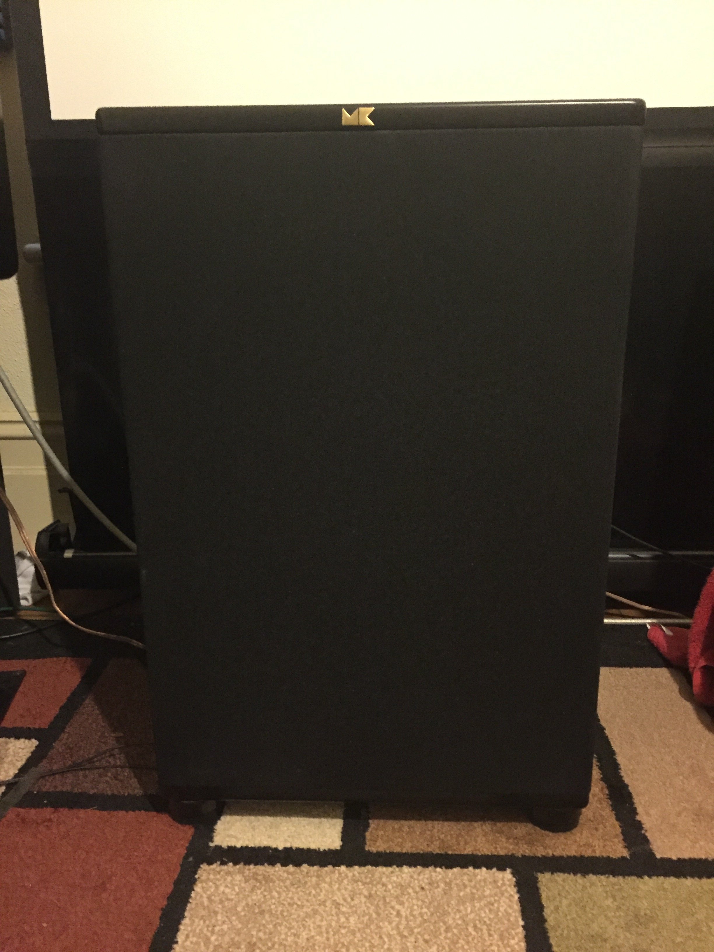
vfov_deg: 61.7
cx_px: 357
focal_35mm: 29
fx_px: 798
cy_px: 476
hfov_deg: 48.2
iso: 1250
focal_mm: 4.15
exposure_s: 1/17
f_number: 2.2
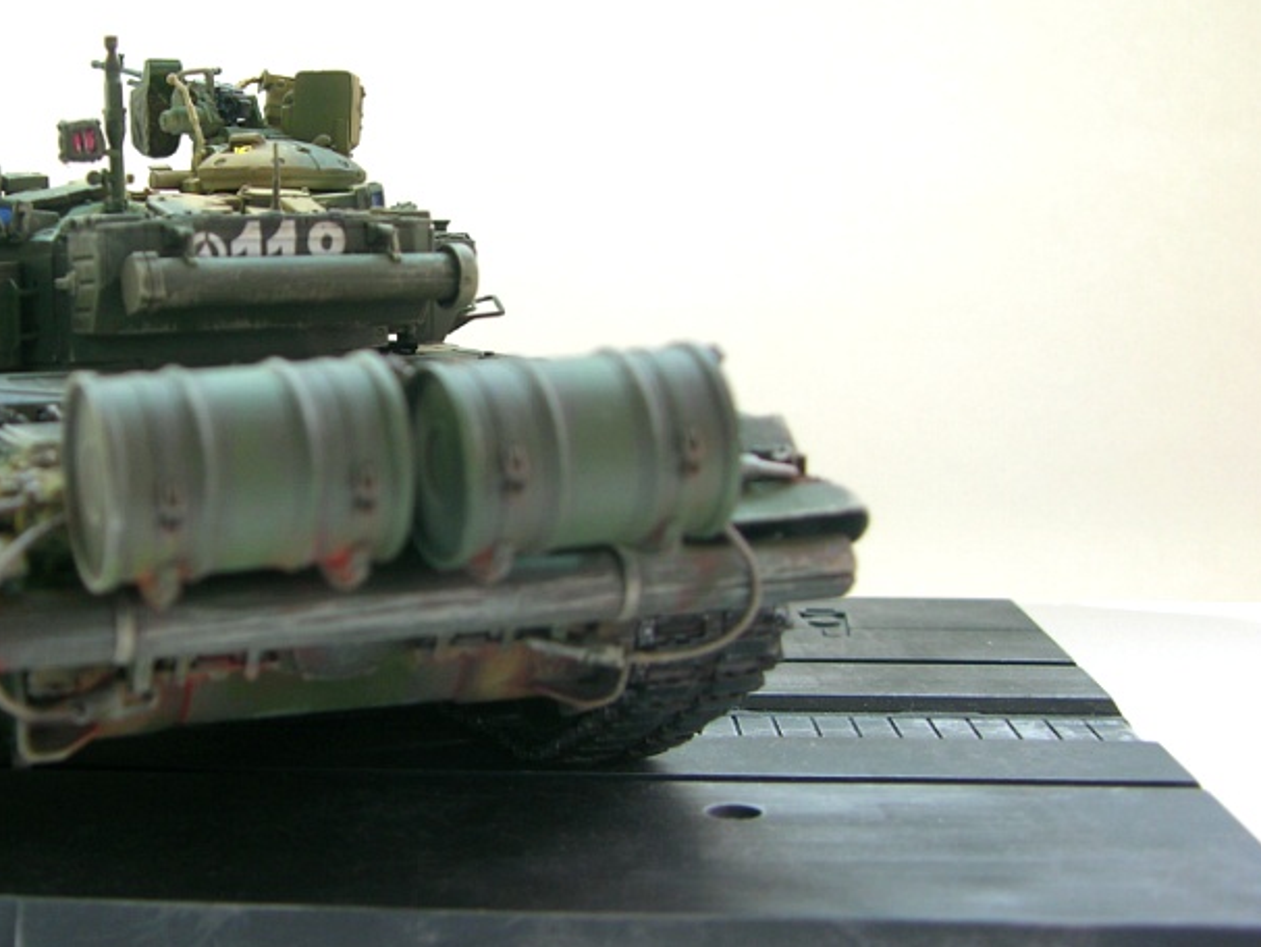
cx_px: 260
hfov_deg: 31.9
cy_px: 474
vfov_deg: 24.8
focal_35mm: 59
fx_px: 2151
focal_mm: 8.9
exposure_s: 1/15.9
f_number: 2.8
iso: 50
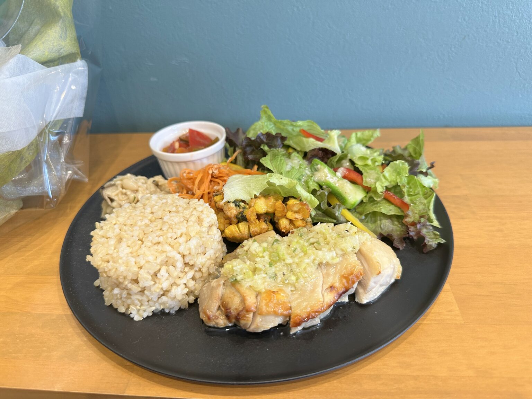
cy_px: 200
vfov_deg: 56.8
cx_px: 266
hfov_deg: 71.6
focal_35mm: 24
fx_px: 369
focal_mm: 6.86
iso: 200
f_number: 1.78
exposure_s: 1/60
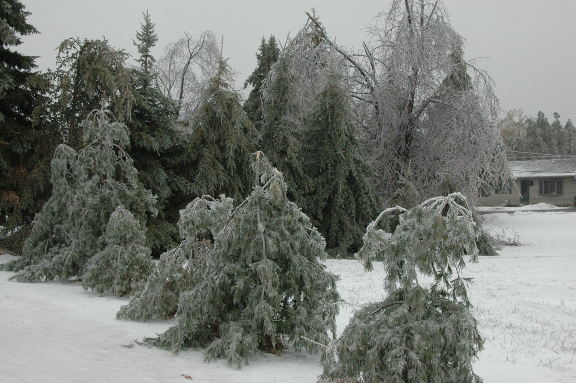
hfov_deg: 38.9
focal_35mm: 51
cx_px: 288
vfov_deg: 26.4
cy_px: 192
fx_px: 815
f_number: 10
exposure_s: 1/400
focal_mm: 34
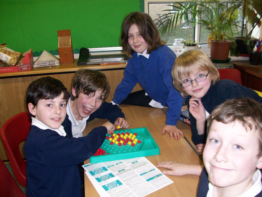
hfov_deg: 54.0
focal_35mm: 34
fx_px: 257
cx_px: 131
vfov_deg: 41.8
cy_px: 98
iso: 160
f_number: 2.8
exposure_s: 1/60
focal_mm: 5.7
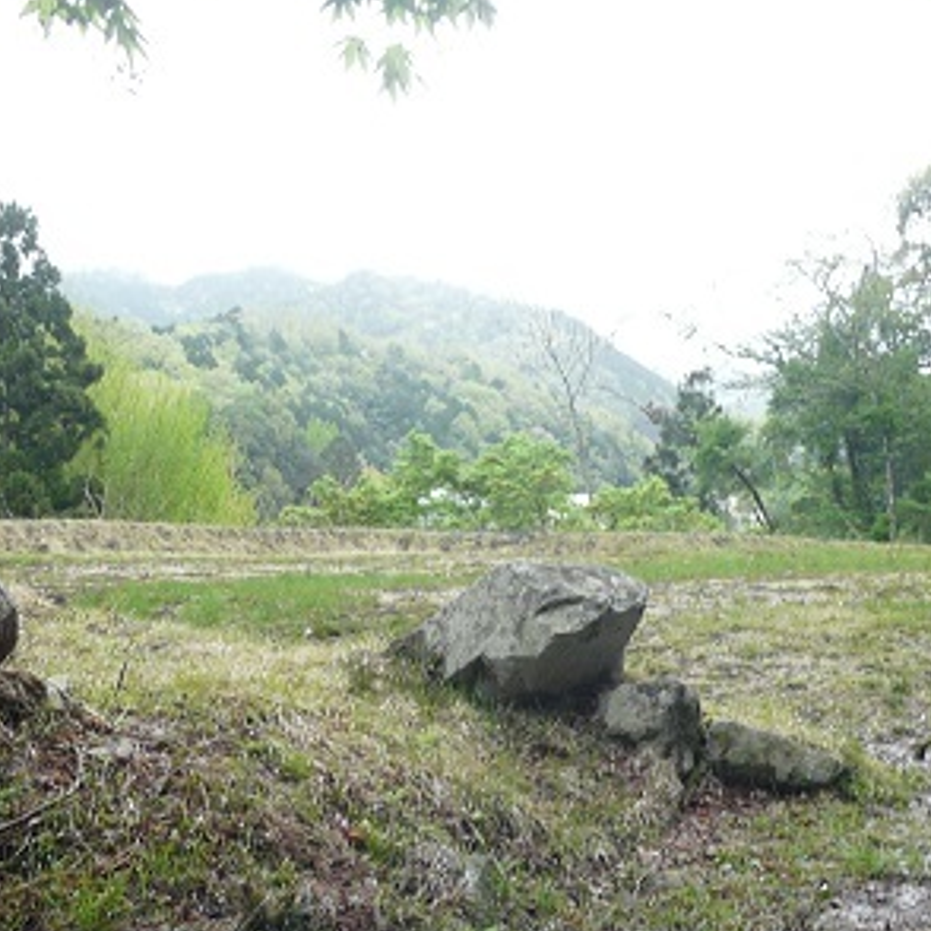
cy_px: 522
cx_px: 518
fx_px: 1674
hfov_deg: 31.1
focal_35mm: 55
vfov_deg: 31.1
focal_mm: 4.6
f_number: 2.8
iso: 100
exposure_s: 1/60
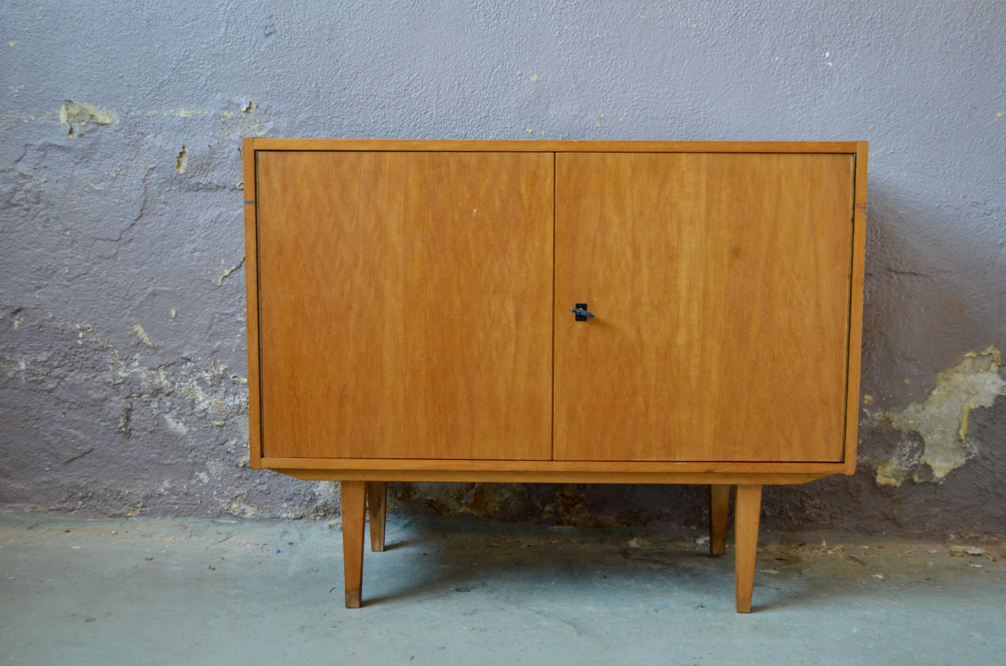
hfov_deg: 41.2
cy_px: 333
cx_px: 503
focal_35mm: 48
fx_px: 1338
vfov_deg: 27.9
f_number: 4.8
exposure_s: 1/50
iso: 1250
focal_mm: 32
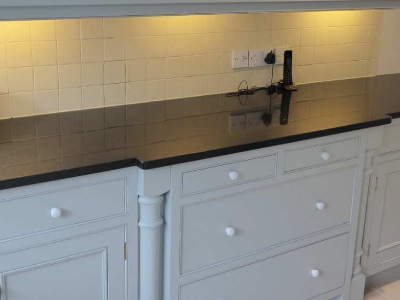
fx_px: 531
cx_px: 190
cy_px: 98
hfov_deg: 41.2
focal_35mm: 46
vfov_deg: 31.3
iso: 400
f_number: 3.3
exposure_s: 1/80
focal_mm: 4.3
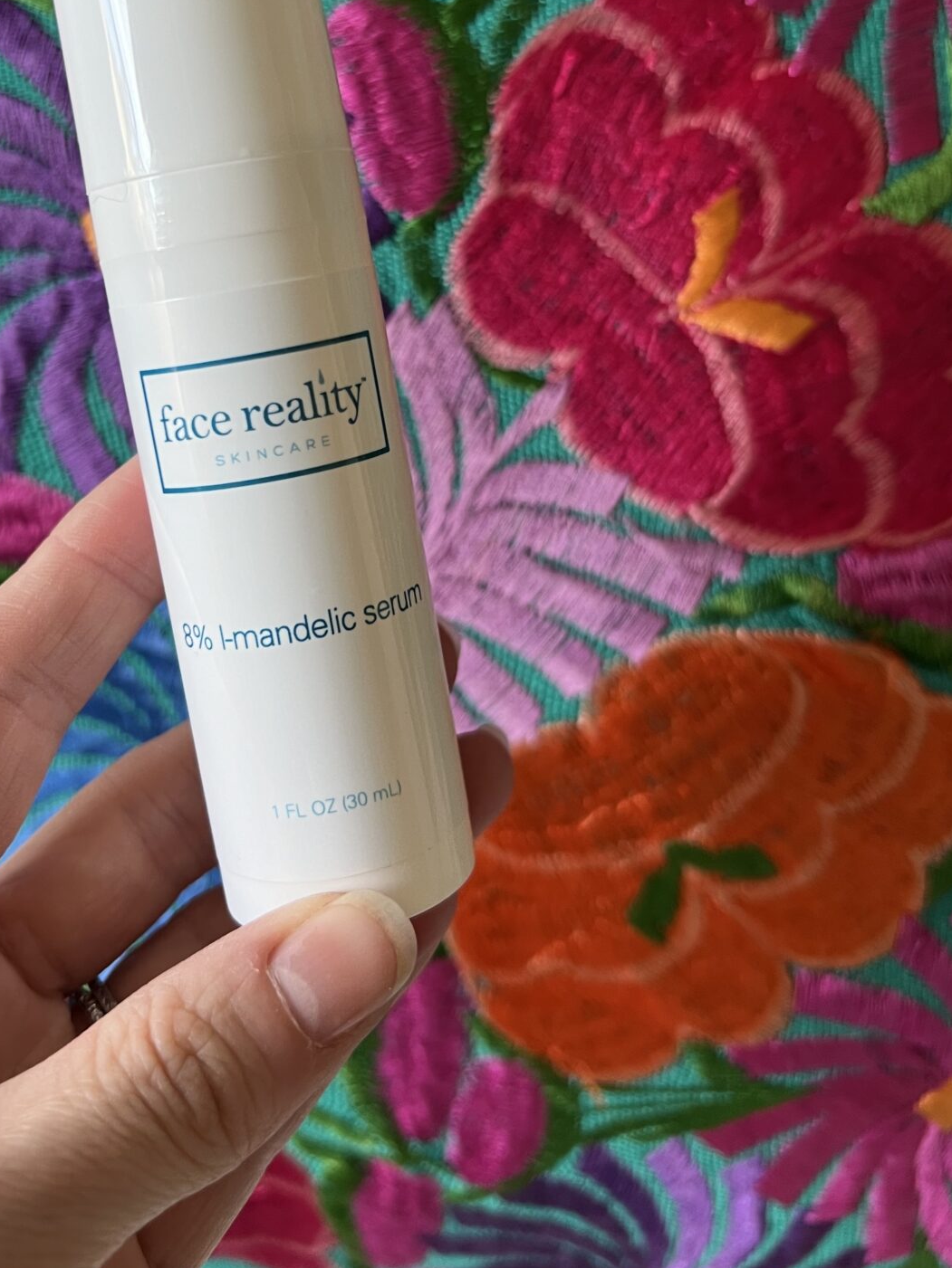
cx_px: 368
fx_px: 1393
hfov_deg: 37.5
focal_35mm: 38
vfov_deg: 47.8
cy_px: 382
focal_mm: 5.7
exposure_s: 1/60
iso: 100
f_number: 1.5
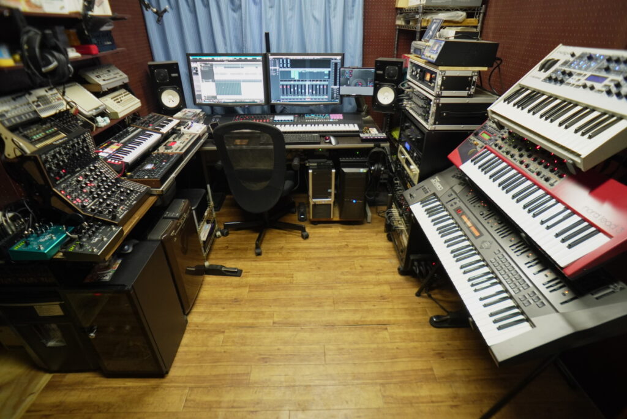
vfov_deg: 53.2
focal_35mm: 24
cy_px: 210
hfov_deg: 73.7
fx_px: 418
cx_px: 314
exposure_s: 1/30
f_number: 2.8
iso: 1000
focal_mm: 16
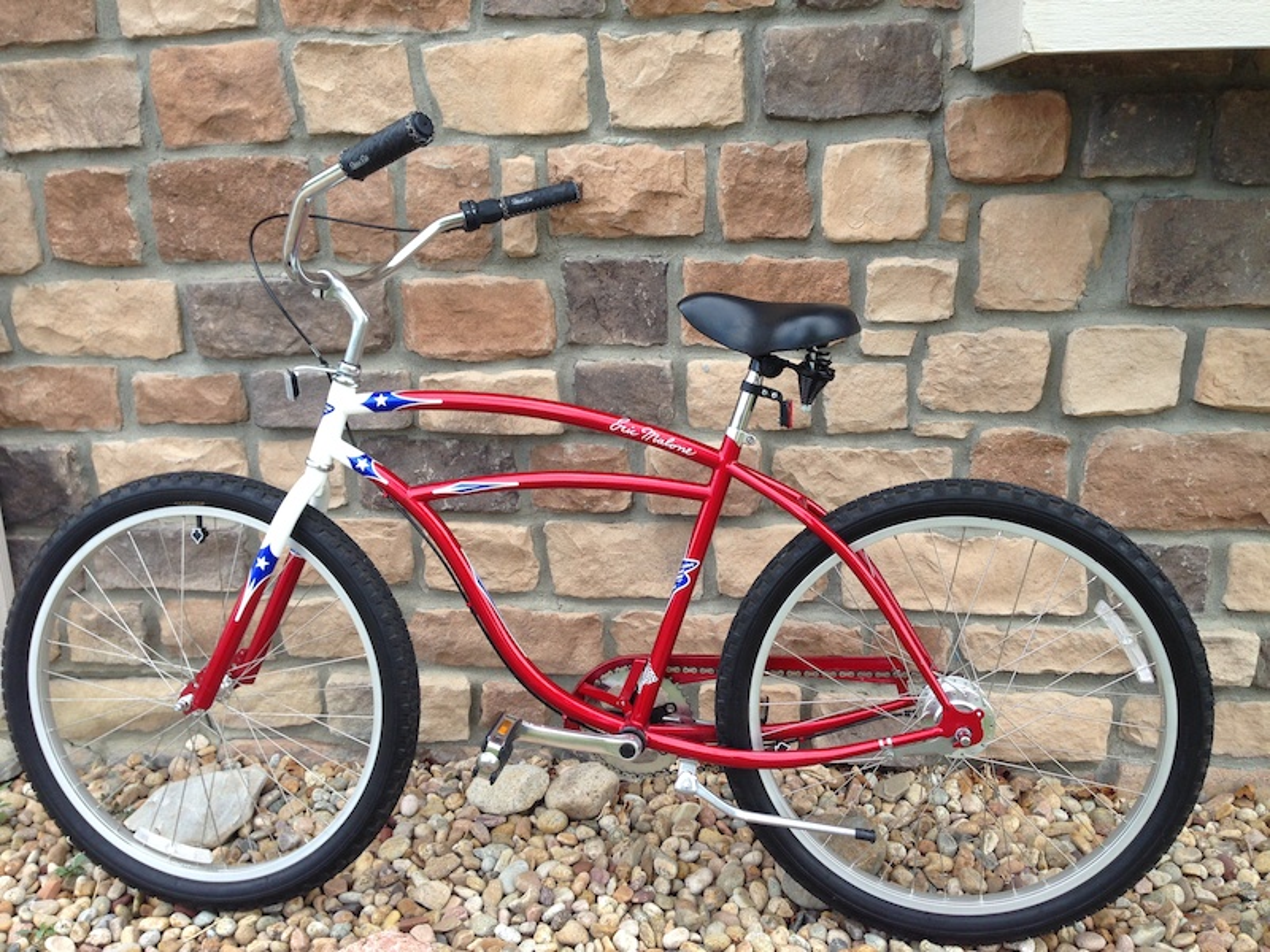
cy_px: 476
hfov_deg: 55.4
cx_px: 635
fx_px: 1211
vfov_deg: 42.9
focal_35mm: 33
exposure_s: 1/210
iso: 50
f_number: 2.4
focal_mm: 4.12
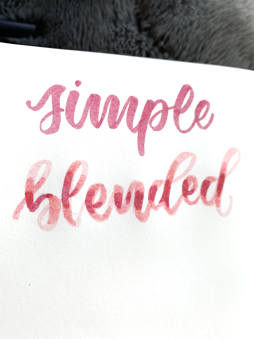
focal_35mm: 26
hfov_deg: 53.1
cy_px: 170
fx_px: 254
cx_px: 127
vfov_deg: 67.3
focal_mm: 4.25
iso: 25
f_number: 1.8
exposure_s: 1/122
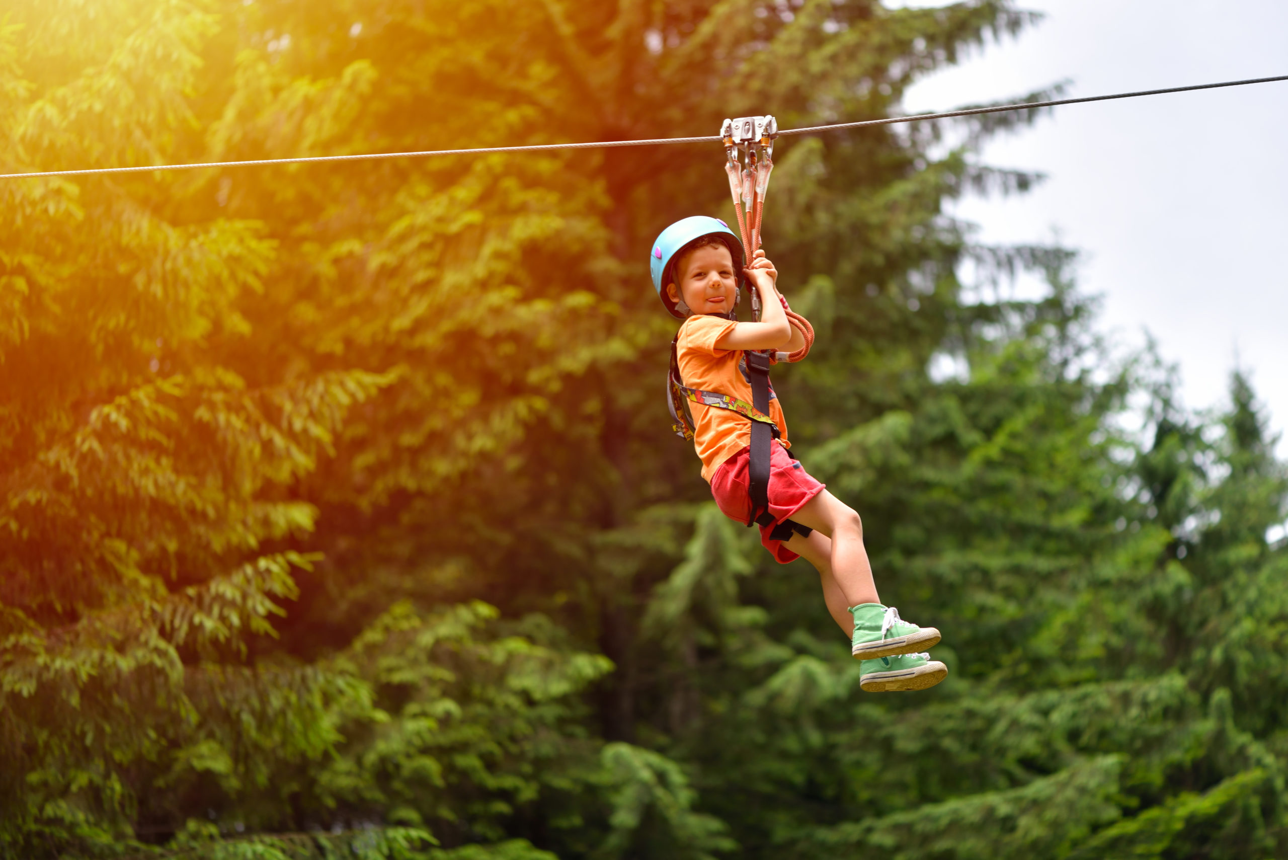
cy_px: 430
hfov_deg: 19.4
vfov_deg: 13.1
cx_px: 644
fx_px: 3758
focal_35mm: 105
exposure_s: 1/640
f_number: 2.8
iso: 100
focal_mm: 105
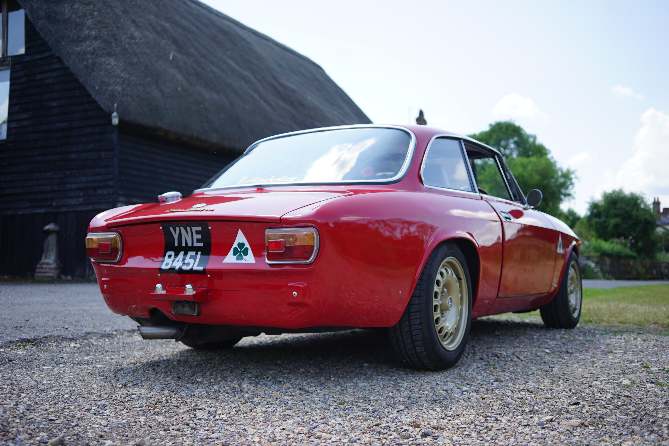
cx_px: 334
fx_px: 650
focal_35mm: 35
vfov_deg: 37.9
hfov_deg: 54.4
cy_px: 223
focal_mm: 35
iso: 100
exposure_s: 1/800
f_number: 2.8
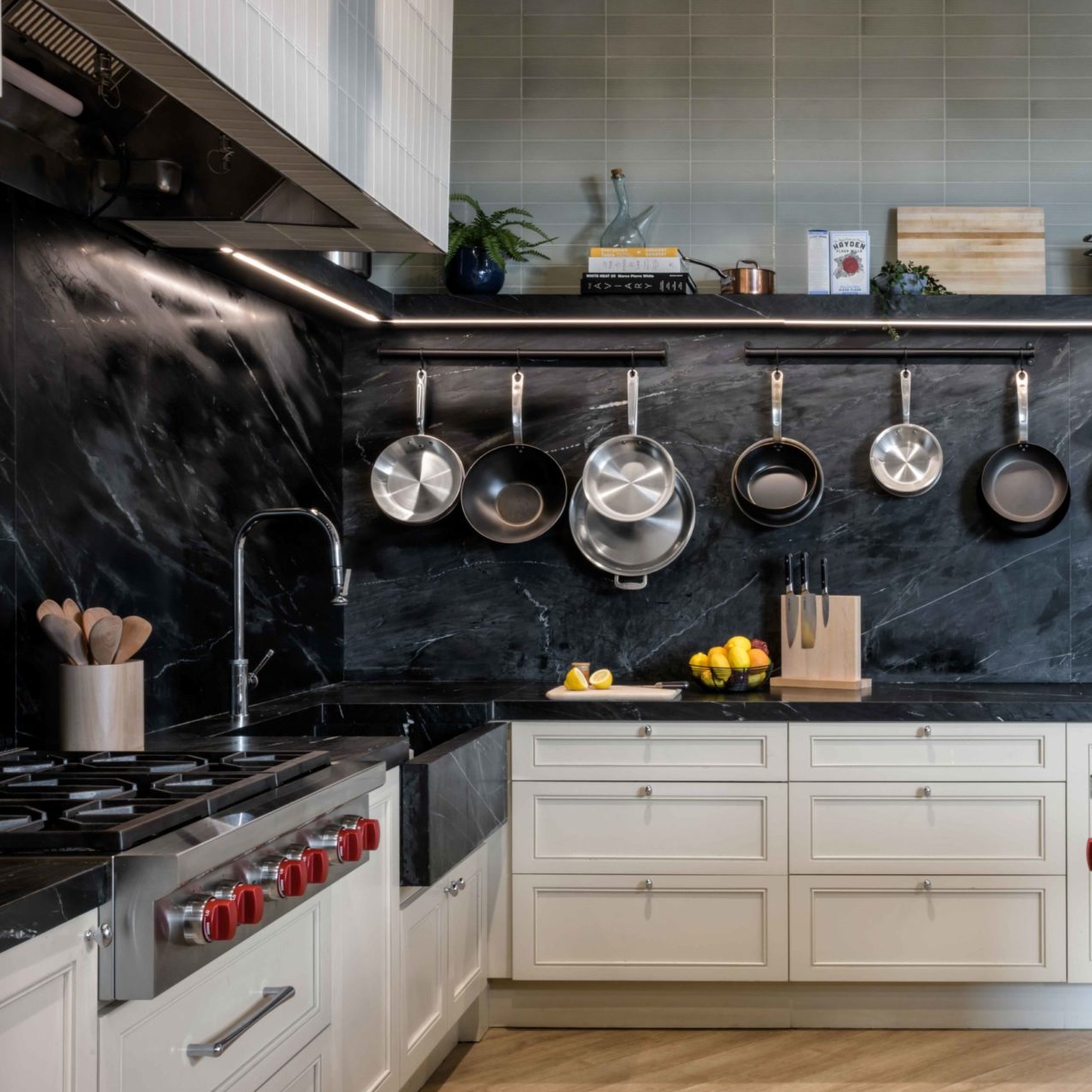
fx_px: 1606
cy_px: 545
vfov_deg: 37.6
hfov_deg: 36.6
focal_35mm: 45
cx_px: 824
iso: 100
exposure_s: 1.6
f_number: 18
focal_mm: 35
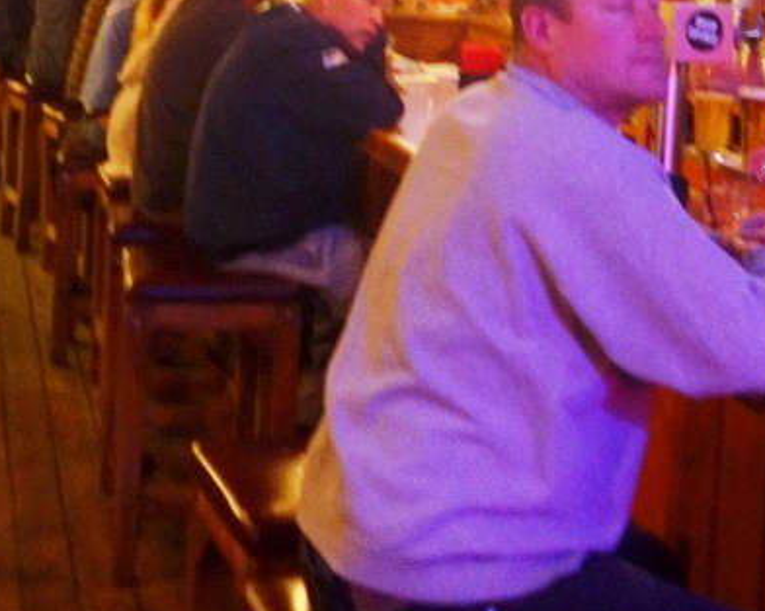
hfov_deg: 25.7
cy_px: -131
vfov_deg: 19.4
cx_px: 476
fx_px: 1674
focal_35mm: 74
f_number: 2
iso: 400
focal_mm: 6
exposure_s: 1/25
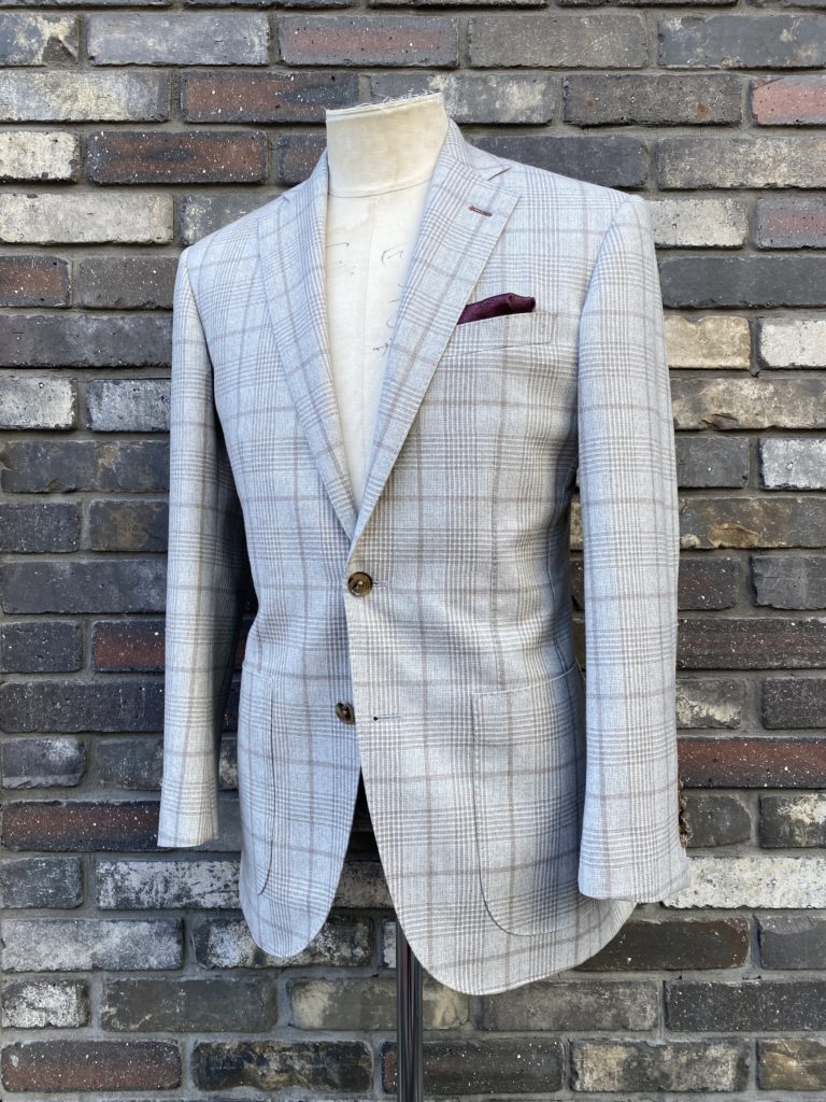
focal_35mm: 26
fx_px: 827
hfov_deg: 53.1
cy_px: 551
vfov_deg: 67.3
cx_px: 413
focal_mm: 4.25
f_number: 1.8
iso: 32
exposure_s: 1/283
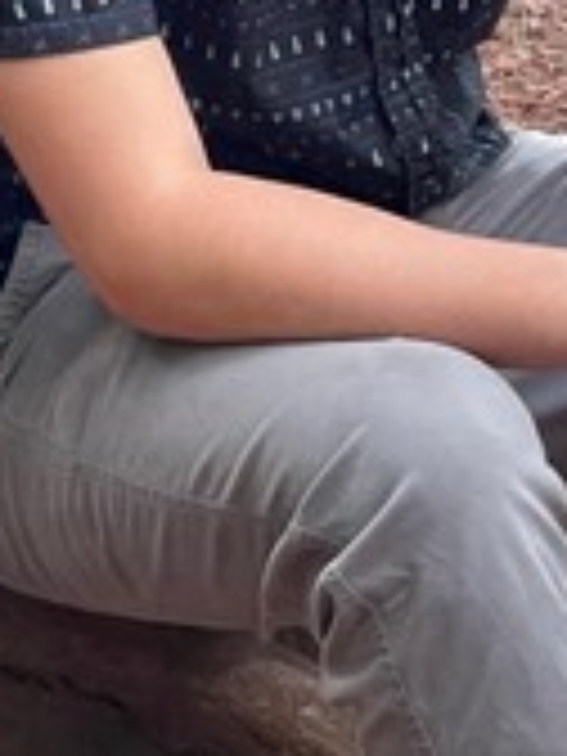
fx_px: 4324
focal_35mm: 198
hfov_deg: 7.5
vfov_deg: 9.5
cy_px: -590
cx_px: 14
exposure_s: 1/121
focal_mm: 6
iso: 200
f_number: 2
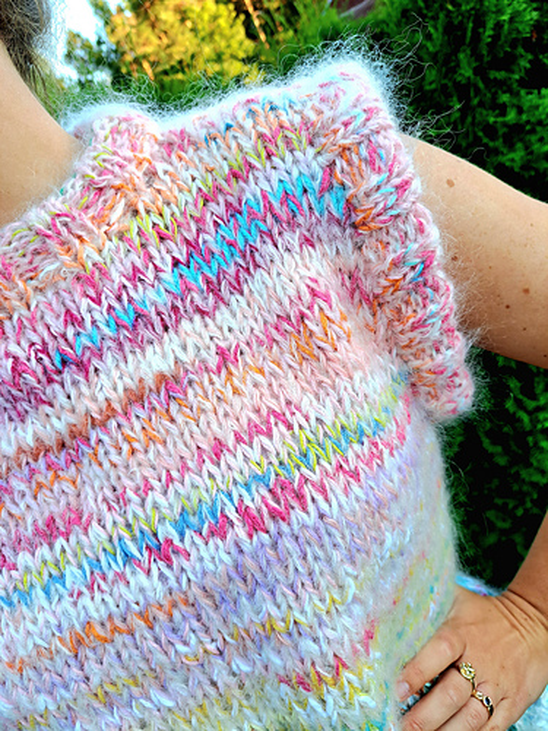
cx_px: 274
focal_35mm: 24
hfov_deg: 56.8
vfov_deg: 71.6
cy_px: 366
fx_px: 507
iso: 50
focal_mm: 5.23
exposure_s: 1/100
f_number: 1.8
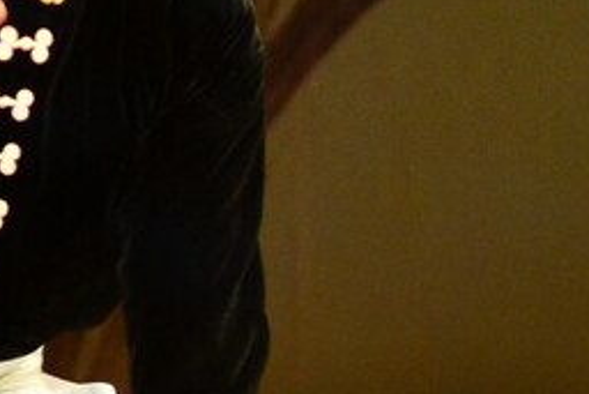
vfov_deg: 1.1
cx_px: 239
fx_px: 21303
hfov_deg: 1.6
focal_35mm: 1301
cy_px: 433
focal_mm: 185
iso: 640
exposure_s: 1/400
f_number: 3.5
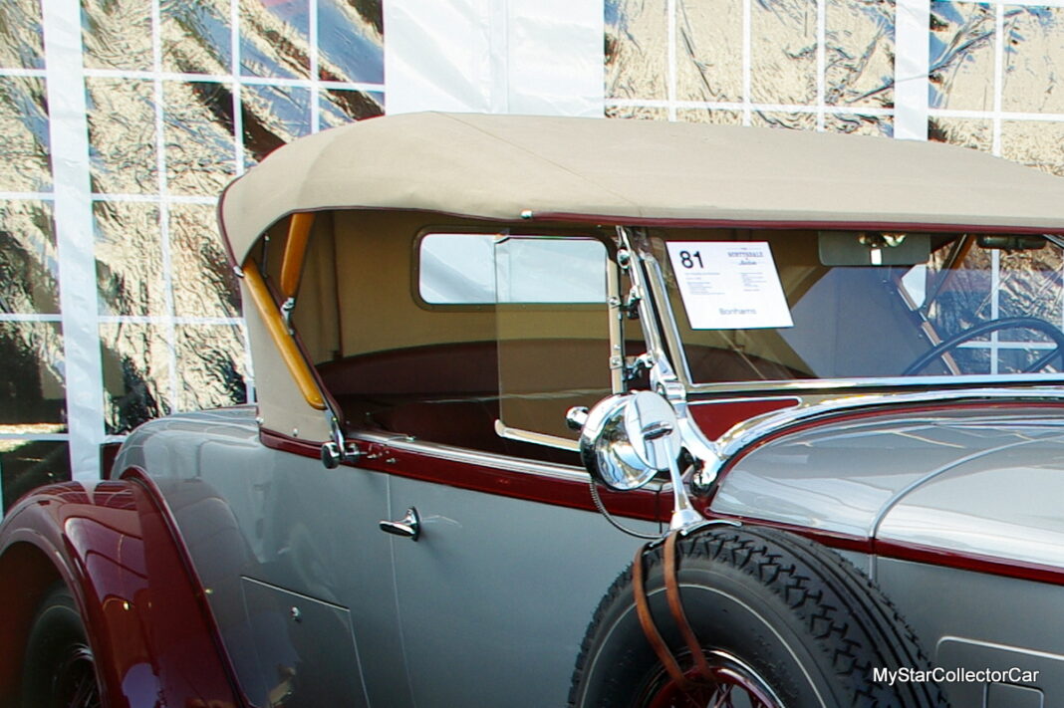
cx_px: 532
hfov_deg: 67.4
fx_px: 798
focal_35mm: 27
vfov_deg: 47.9
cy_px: 354
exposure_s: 1/60
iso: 100
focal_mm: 18
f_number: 5.6
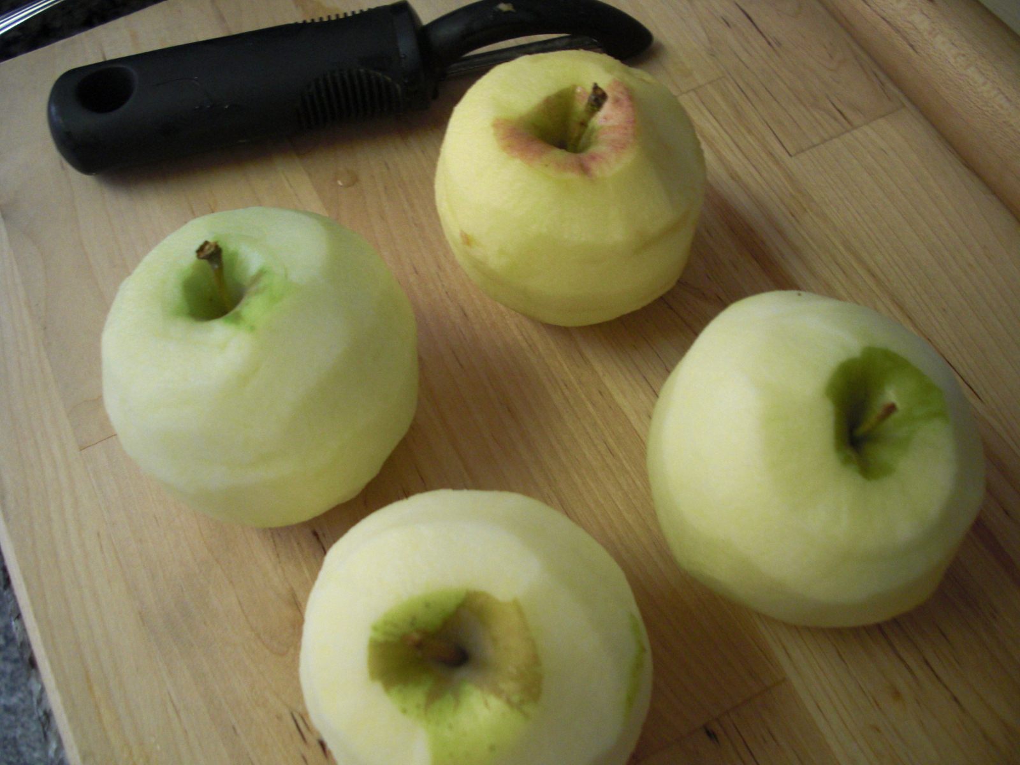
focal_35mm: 36
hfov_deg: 51.4
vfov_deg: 39.7
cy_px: 382
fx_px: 1061
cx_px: 510
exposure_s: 1/30
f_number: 2.8
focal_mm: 6.3
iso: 200
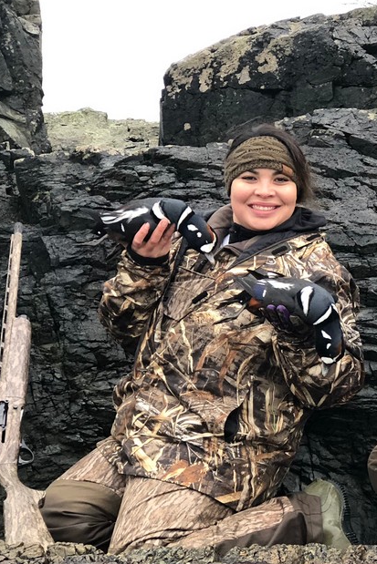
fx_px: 1538
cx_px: 382
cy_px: 323
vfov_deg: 20.8
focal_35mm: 98
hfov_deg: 13.8
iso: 64
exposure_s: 1/30
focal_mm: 6.6
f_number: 2.8
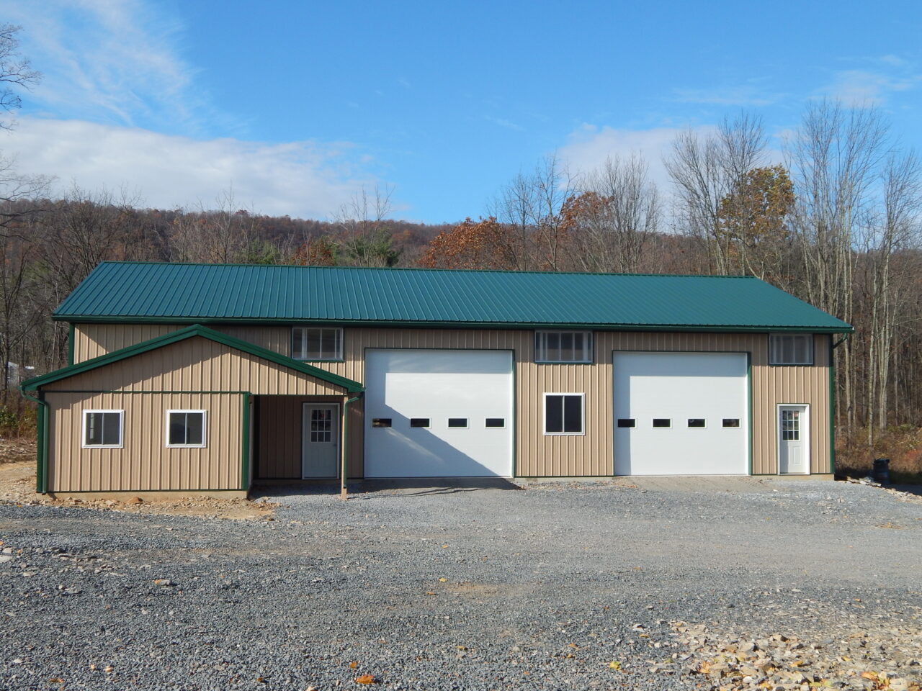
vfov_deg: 37.7
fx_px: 1012
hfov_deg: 49.0
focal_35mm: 38
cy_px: 346
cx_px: 461
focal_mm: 6.8
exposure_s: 1/400
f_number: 6.9
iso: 125
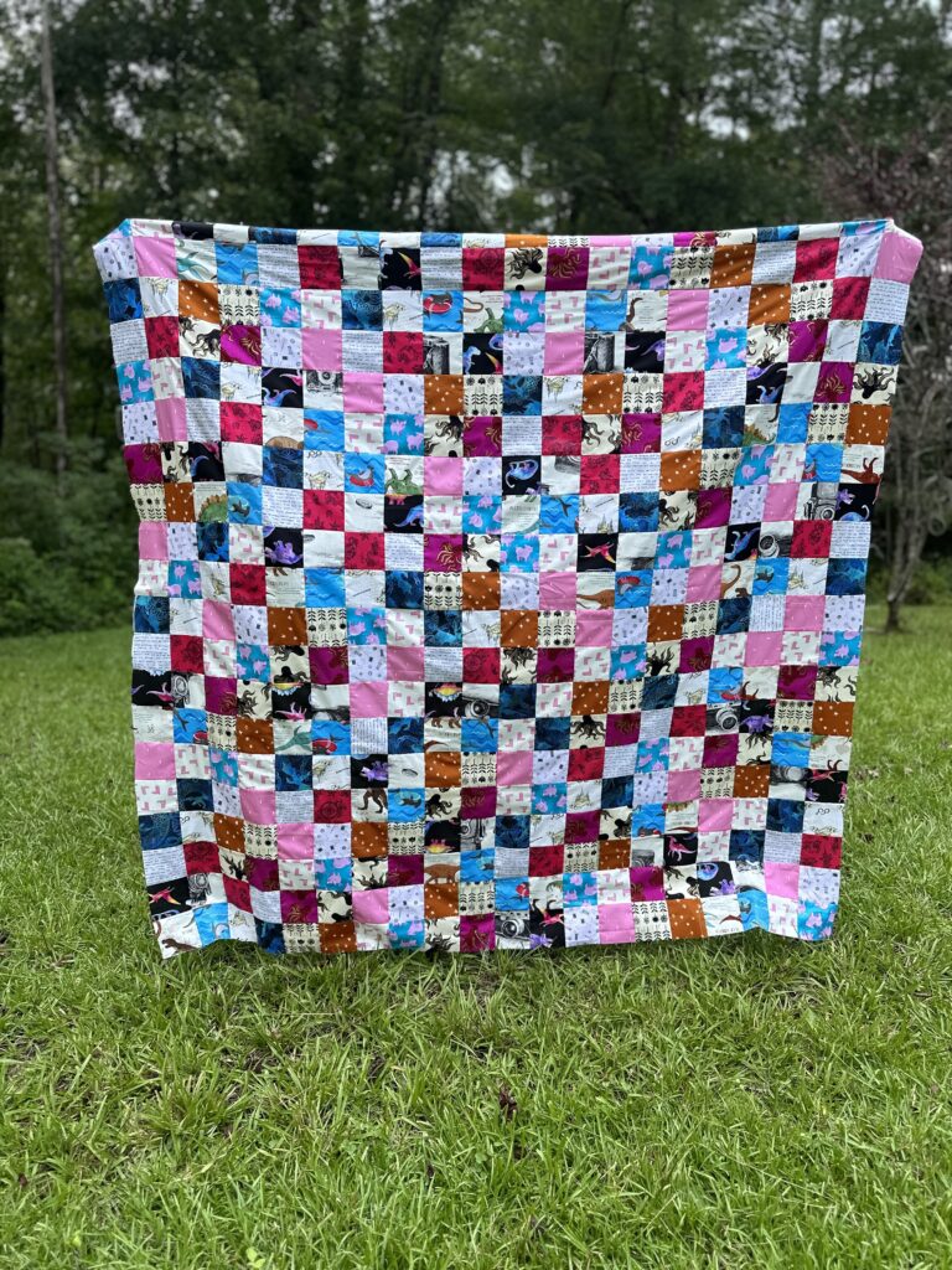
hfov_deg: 56.8
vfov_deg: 71.6
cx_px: 476
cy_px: 635
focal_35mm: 24
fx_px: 880
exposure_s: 1/395
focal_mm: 6.86
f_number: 1.78
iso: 80
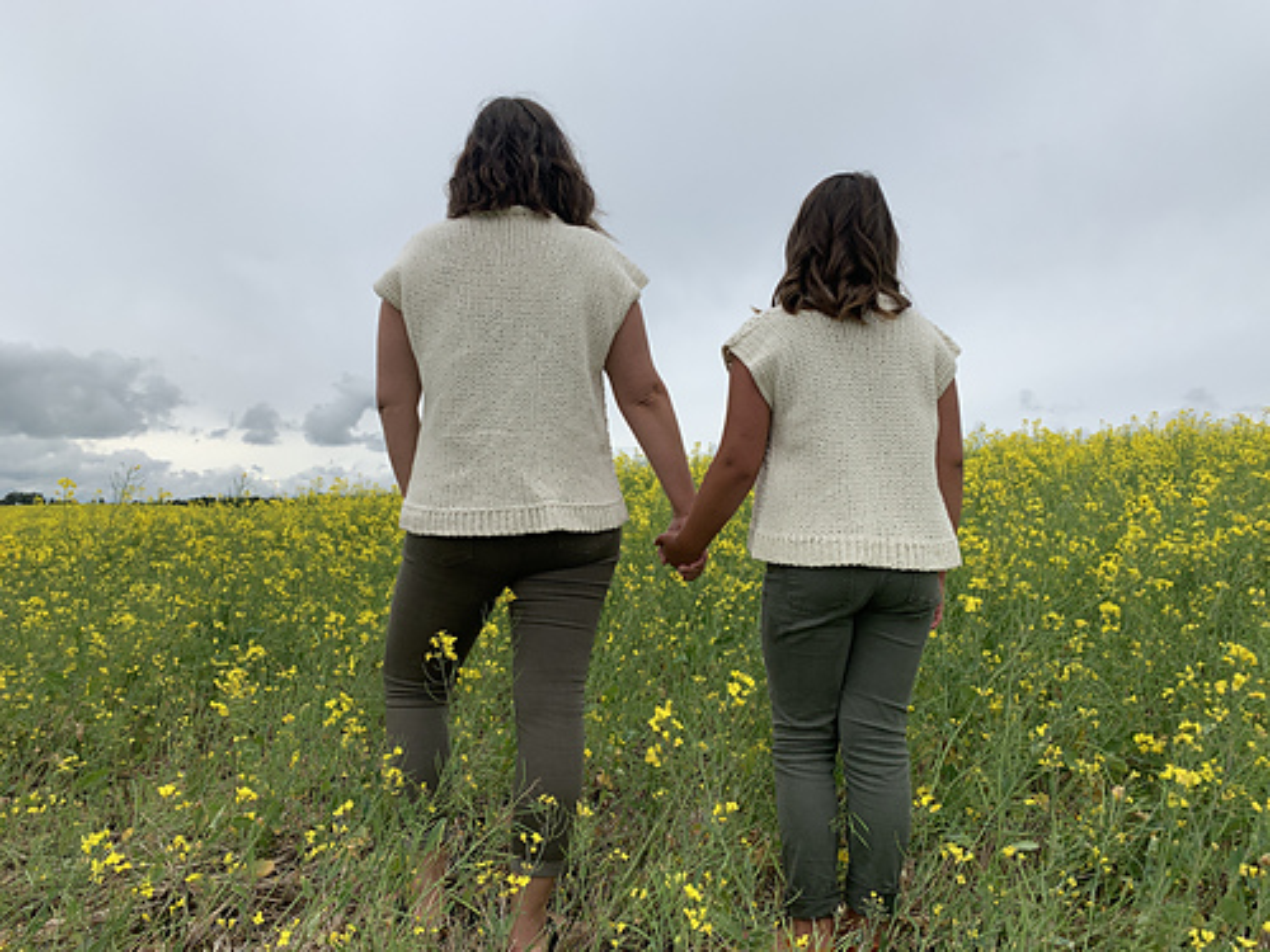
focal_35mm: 26
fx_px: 954
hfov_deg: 67.3
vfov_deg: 53.1
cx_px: 635
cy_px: 476
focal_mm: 4.25
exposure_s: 1/2364
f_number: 1.8
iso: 25
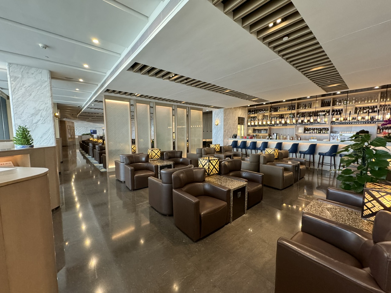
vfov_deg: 85.7
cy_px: 146
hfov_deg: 102.1
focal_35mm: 14
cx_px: 196
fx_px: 158
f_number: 2.2
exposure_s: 1/100
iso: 320
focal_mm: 2.22
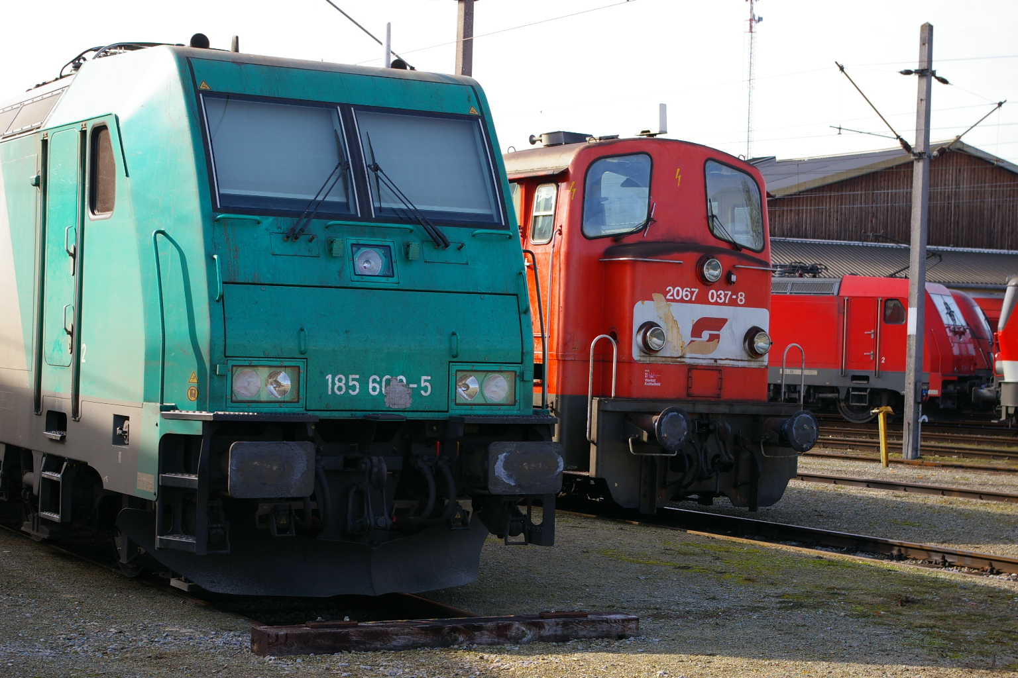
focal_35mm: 68
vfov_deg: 20.2
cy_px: 339
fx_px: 1909
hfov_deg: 29.9
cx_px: 509
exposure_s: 1/180
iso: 200
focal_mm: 45
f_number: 6.7
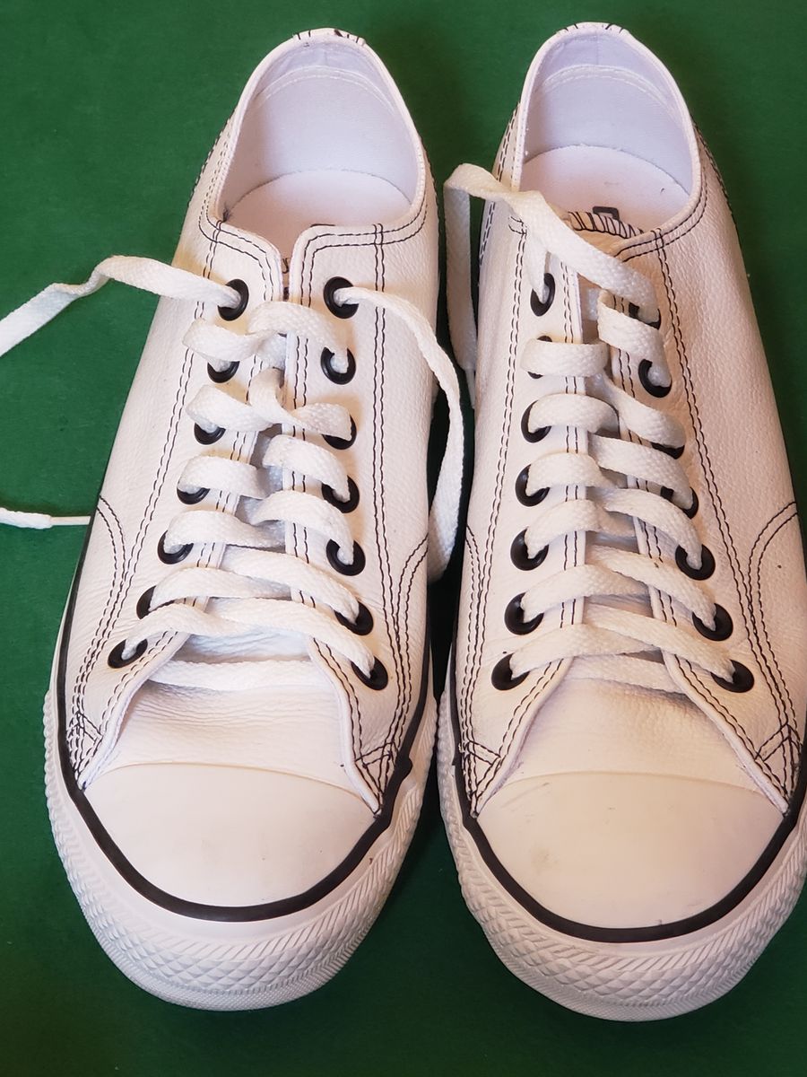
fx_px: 1616
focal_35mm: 52
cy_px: 538
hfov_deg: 28.0
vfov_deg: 36.8
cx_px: 404
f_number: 2.4
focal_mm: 6
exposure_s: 1/15
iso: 200
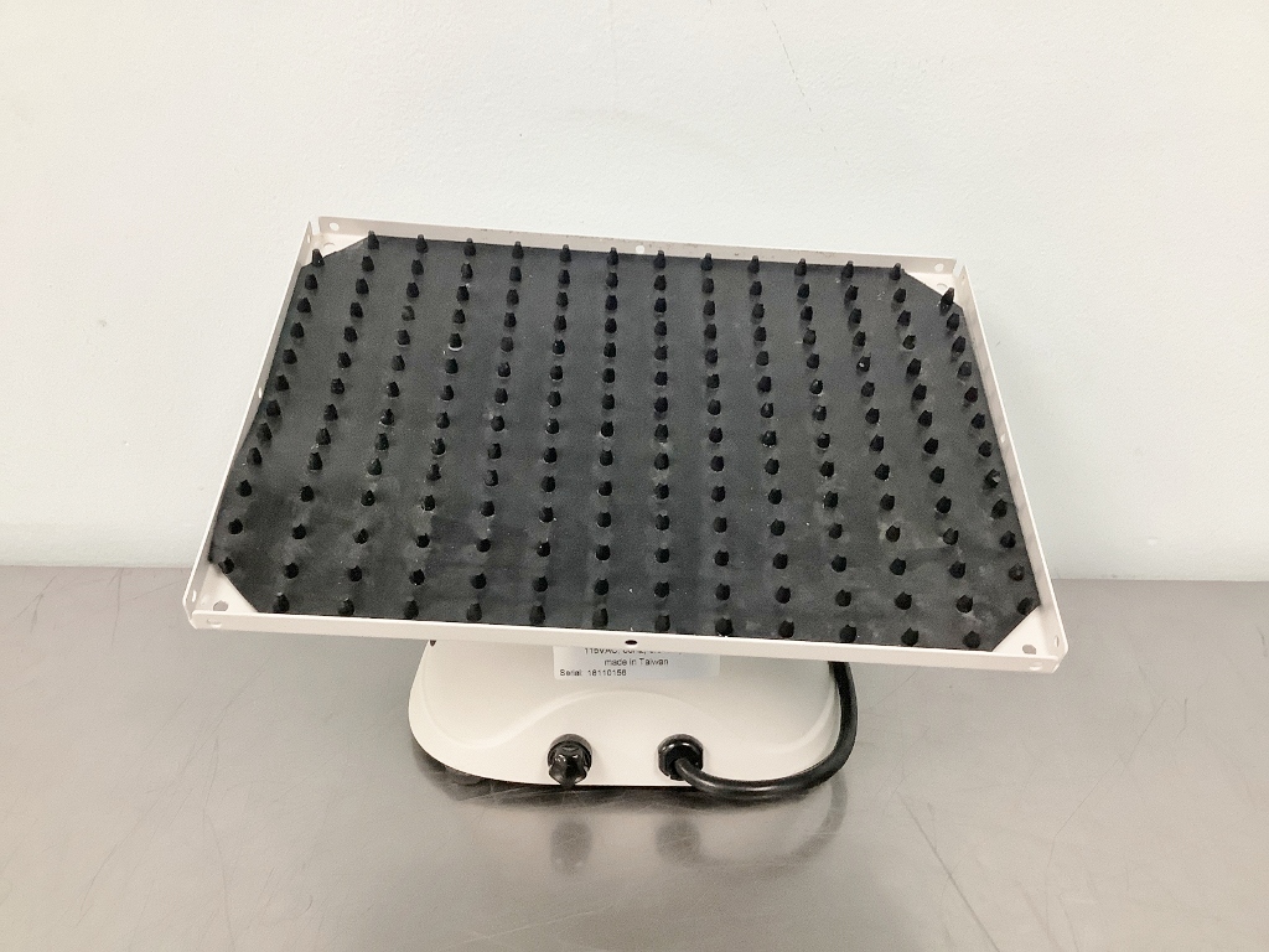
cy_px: 476
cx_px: 634
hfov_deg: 58.4
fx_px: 1136
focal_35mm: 31
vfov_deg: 45.4
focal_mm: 3.3
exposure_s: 1/60
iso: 250
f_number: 2.4
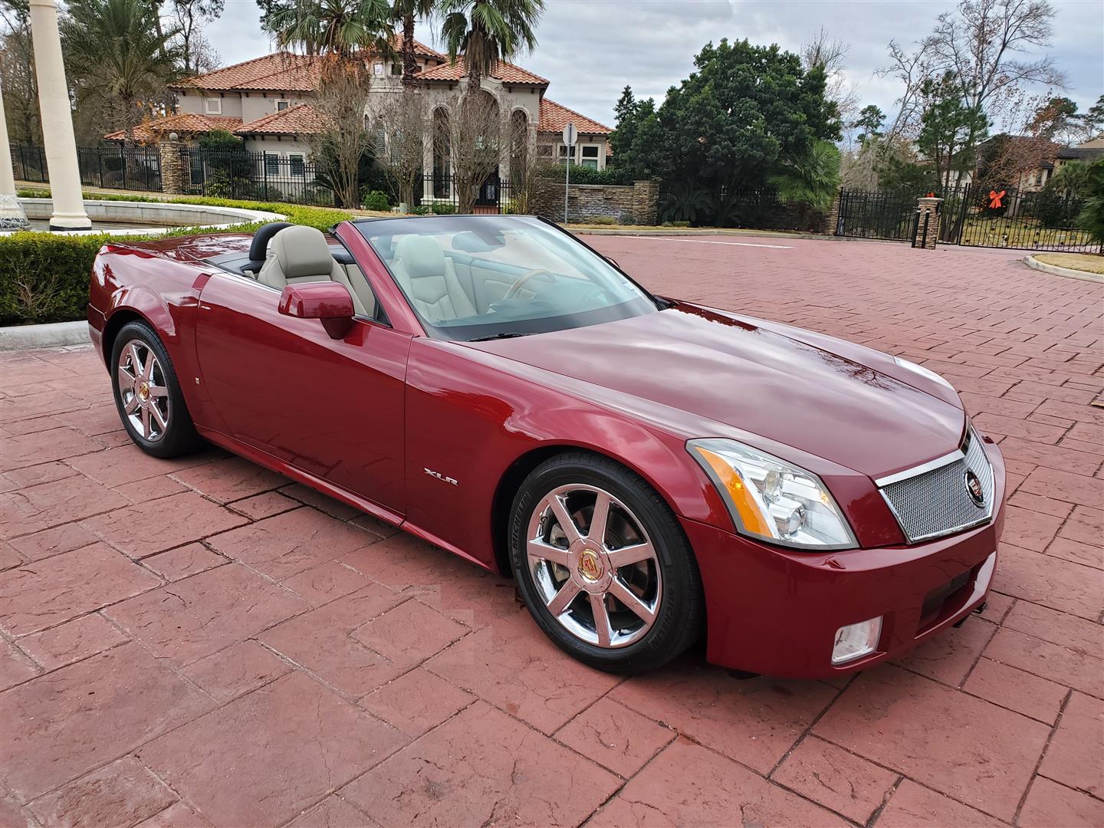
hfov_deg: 67.3
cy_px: 414
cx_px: 552
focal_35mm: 26
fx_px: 829
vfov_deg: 53.1
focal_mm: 4.3
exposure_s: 1/184
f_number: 2.4
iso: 50
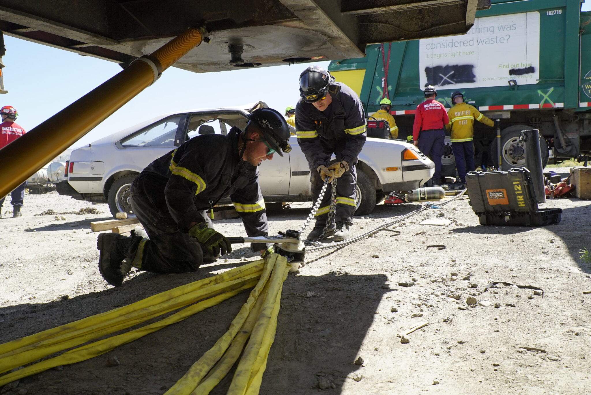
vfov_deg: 37.9
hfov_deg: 54.4
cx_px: 296
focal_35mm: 35
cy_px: 198
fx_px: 575
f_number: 9
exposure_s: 1/1250
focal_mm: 35
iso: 1600
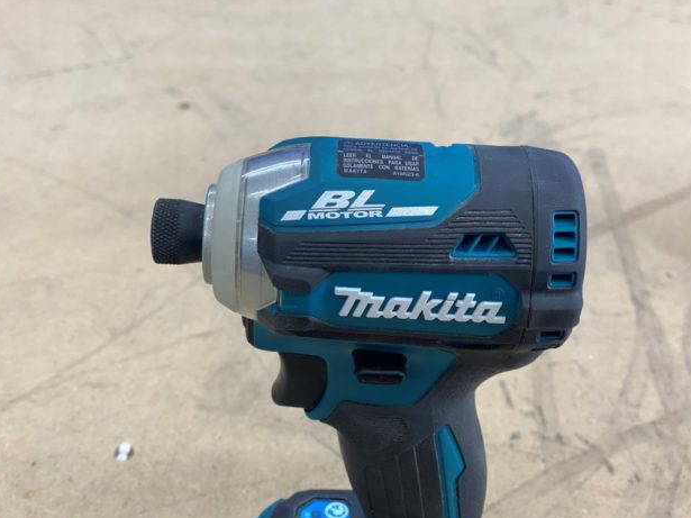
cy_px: 258
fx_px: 1058
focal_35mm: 53
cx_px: 341
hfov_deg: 36.2
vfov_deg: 27.5
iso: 125
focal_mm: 6
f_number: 2
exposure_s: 1/120
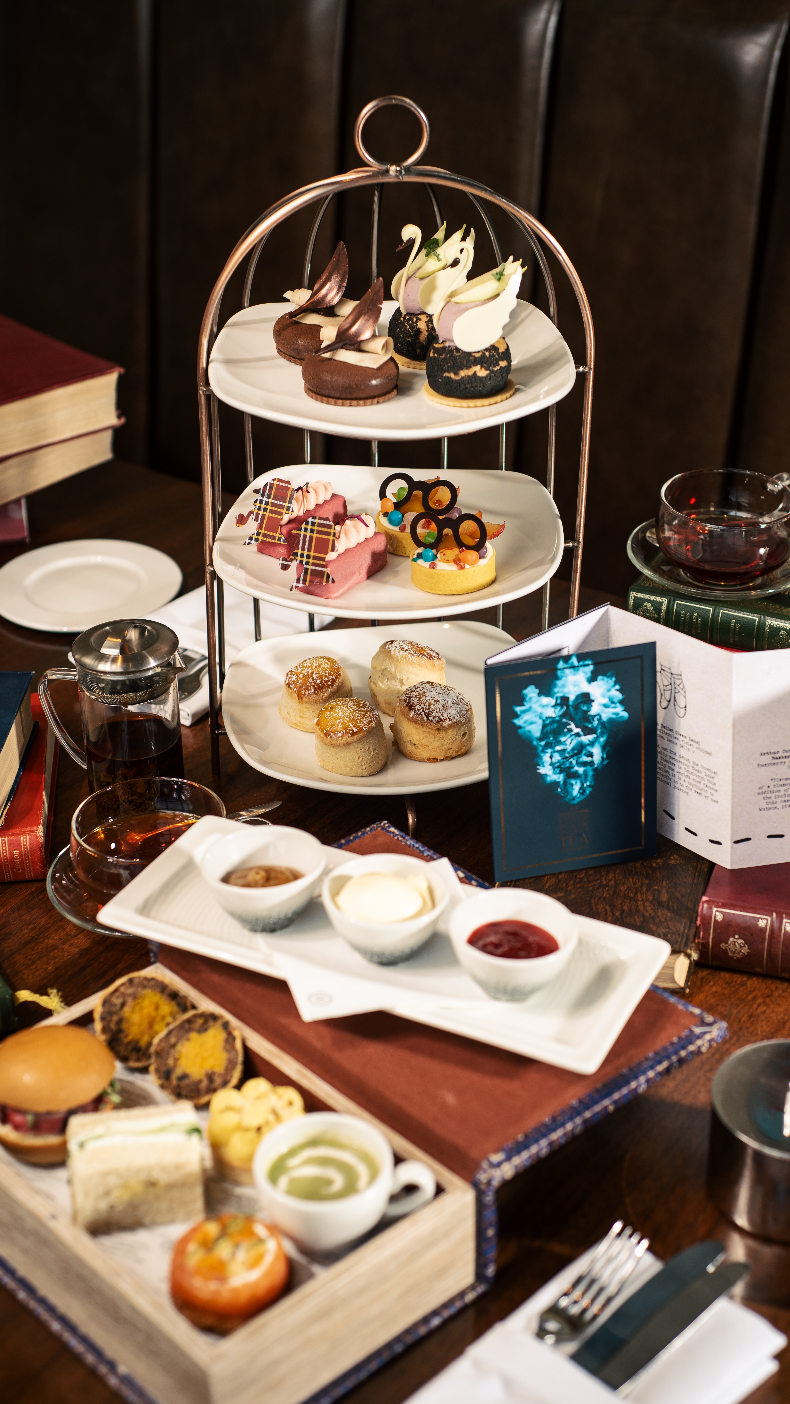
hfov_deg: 22.6
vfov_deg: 39.2
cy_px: 707
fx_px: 1974
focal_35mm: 53
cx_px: 452
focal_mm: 50
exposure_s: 1/250
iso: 100
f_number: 4
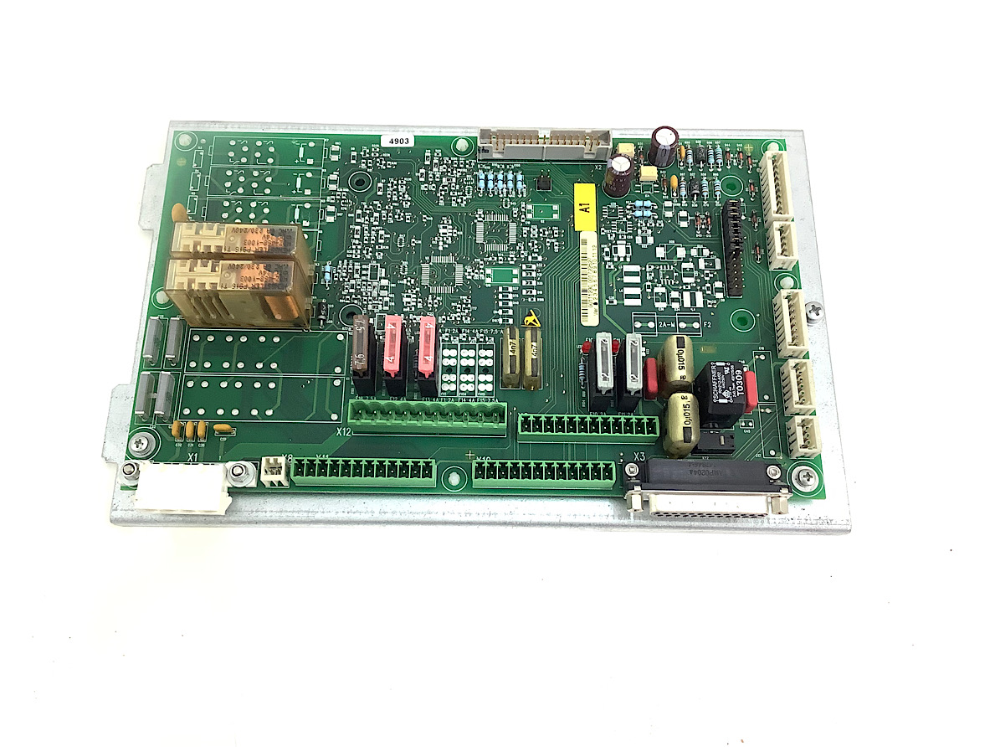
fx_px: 891
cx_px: 498
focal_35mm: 31
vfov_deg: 45.4
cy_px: 374
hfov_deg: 58.3
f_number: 2.4
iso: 100
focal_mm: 3.3
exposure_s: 1/50
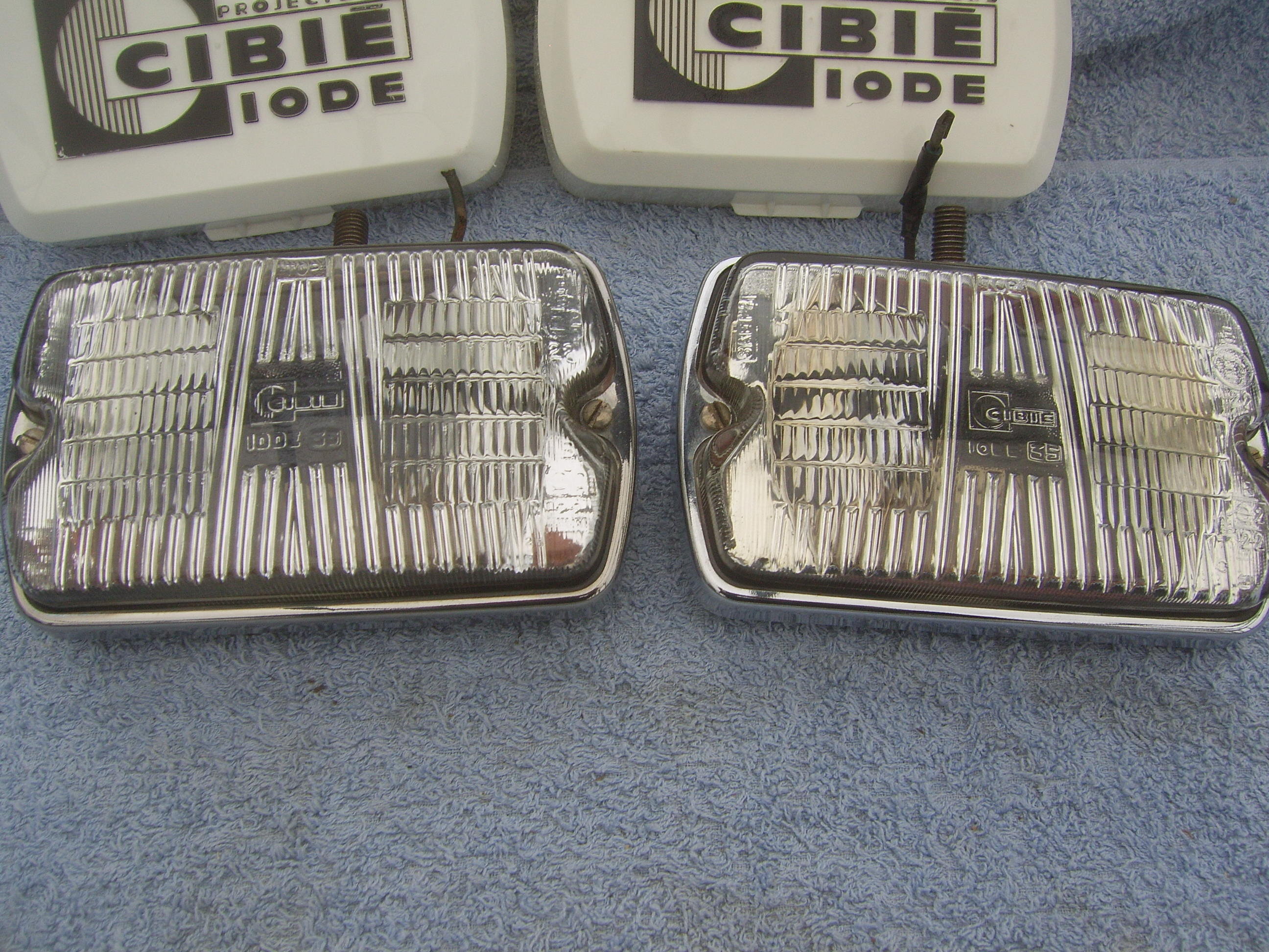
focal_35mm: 38
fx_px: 1393
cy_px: 476
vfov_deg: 37.7
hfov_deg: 49.0
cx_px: 634
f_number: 4.5
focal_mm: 7.8
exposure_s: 1/80
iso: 50
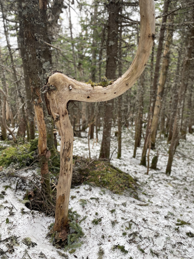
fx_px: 194
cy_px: 130
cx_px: 97
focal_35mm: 26
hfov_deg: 53.1
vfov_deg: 67.3
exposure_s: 1/121
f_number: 1.6
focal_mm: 4.2
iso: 64
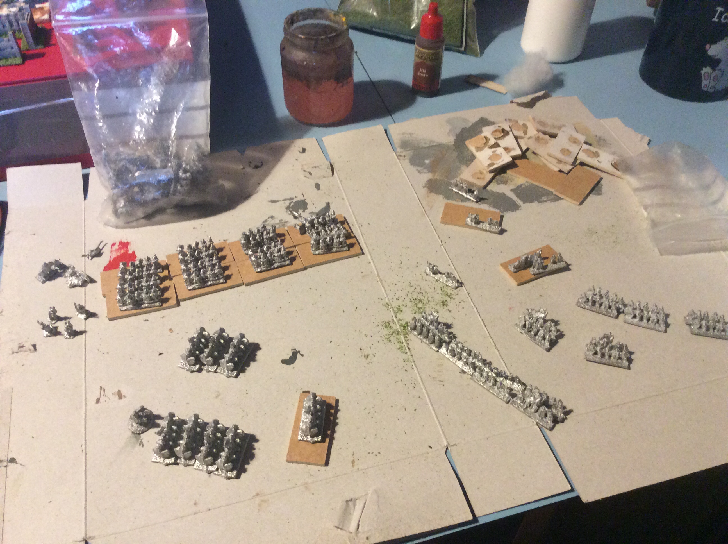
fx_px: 672
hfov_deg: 56.9
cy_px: 272
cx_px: 364
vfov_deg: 44.1
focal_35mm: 32
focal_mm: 3.3
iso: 200
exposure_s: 1/25
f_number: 2.4
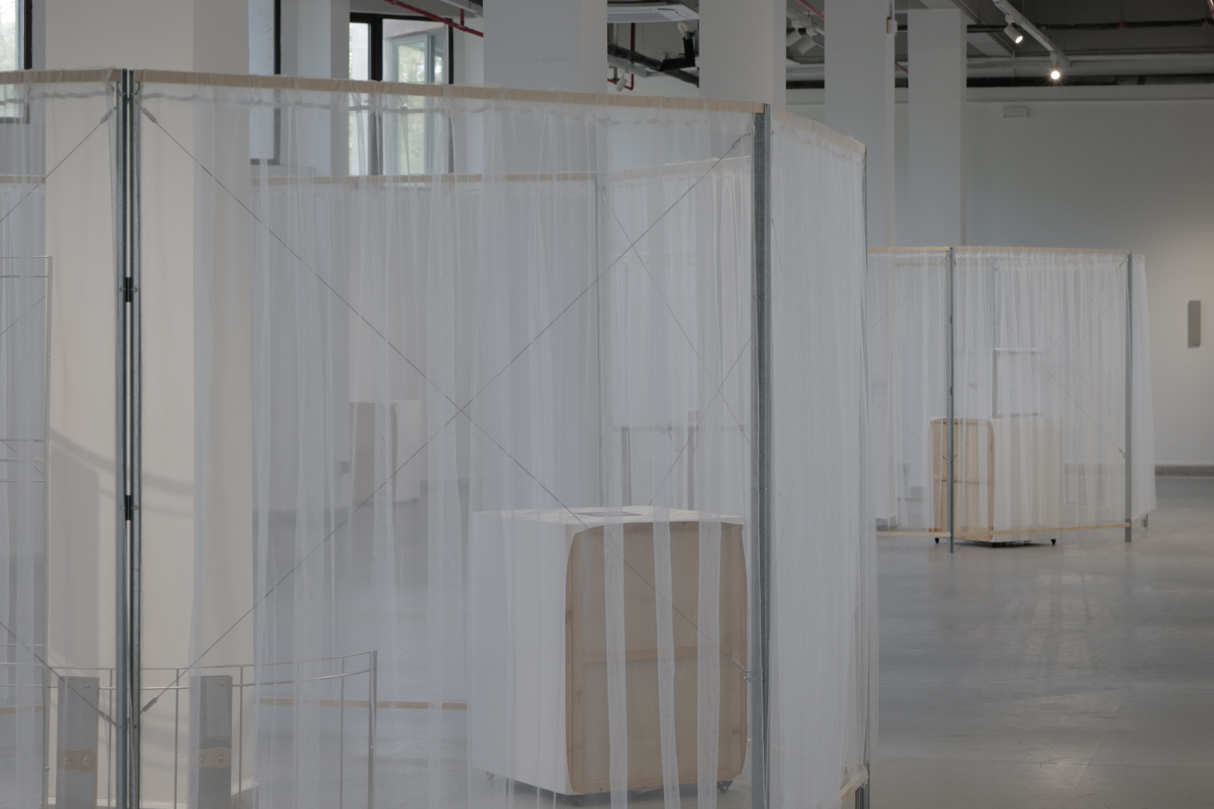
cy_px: 404
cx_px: 607
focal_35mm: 85
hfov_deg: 23.9
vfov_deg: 16.1
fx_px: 2866
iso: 1000
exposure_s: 1/160
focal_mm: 85
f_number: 8
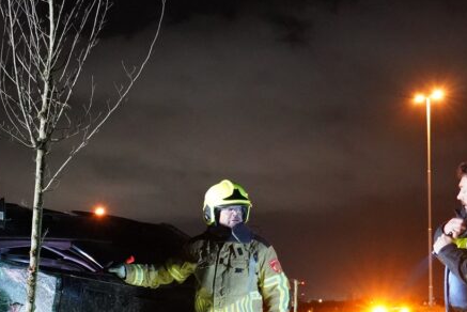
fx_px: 1064
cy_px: 344
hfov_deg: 23.7
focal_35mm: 82
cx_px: 1
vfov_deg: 16.2
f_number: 4
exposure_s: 1/13
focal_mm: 35
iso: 12800
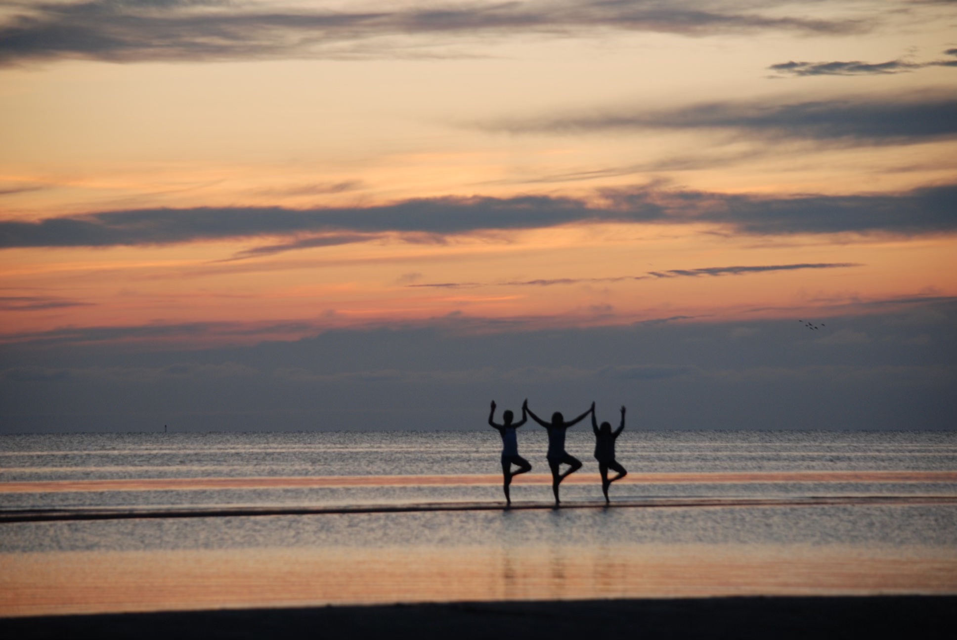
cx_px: 478
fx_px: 4791
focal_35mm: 180
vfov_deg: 7.7
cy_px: 320
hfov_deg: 11.4
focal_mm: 120
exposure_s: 1/125
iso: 280
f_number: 4.8
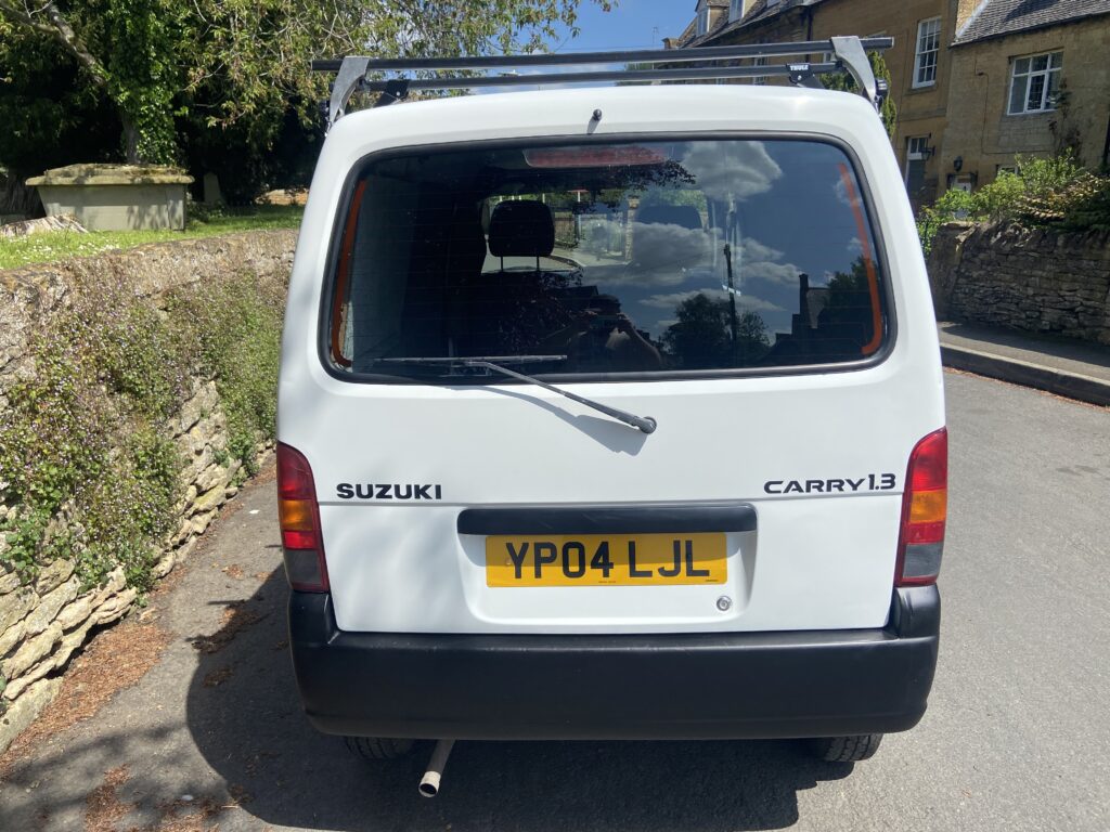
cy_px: 416
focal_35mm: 26
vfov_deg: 53.1
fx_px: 834
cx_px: 555
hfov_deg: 67.3
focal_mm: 4.25
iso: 32
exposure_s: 1/3846
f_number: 1.8
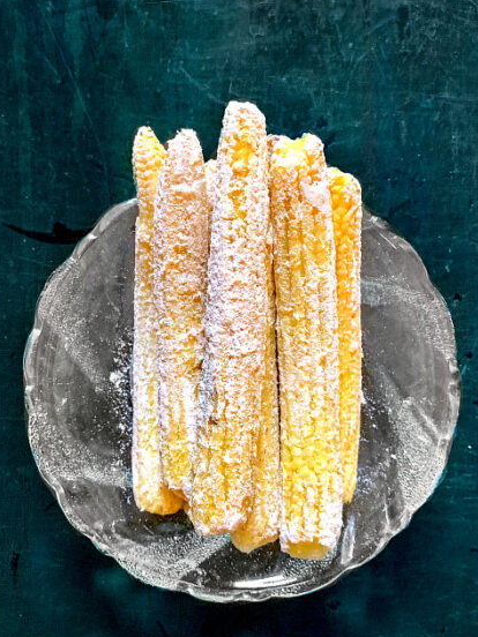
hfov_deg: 42.9
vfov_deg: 55.3
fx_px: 608
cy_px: 327
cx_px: 237
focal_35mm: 33
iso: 250
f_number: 1.8
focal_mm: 4.25
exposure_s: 1/33
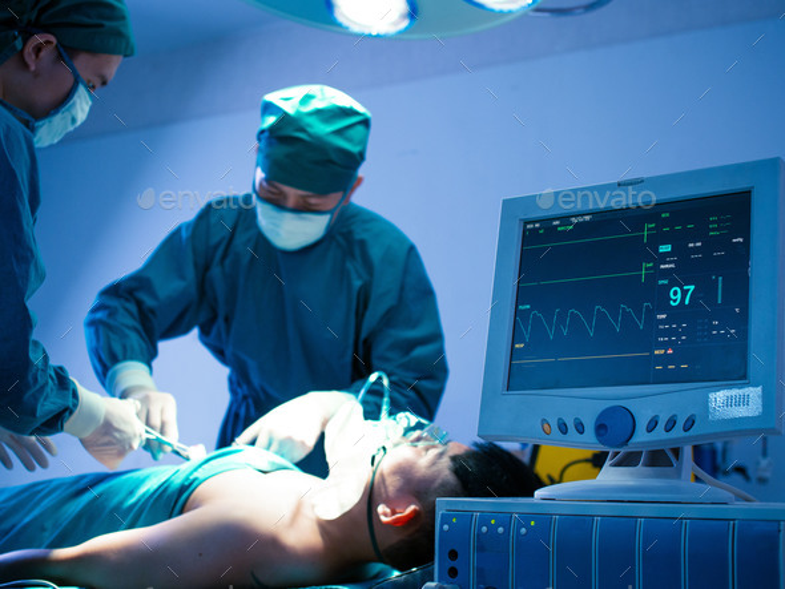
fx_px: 1134
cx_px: 392
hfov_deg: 38.2
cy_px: 294
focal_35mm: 50
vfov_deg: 29.1
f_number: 2.2
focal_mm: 25
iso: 400
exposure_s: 1/125
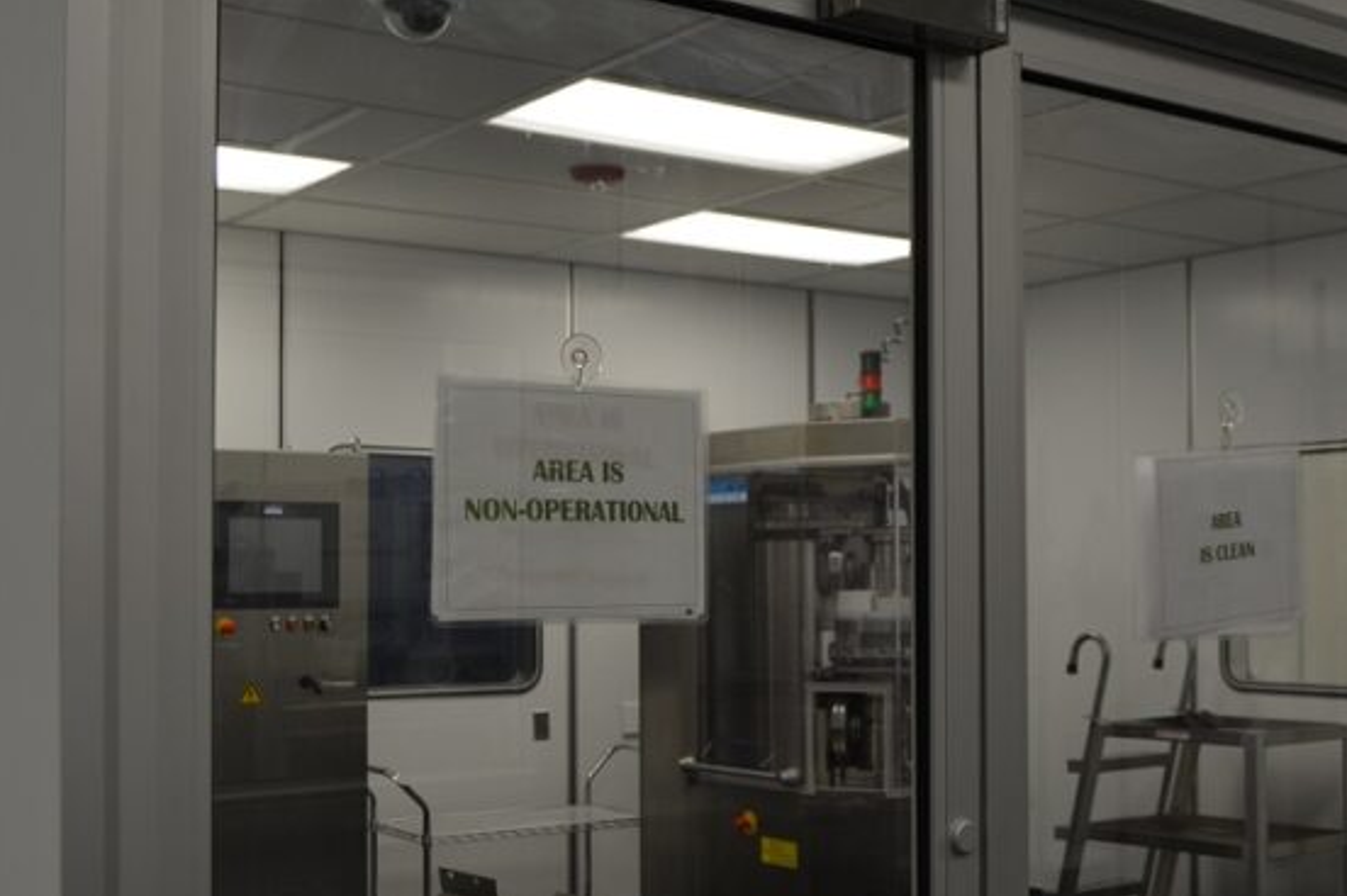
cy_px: 542
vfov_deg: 26.9
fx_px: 1870
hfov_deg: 39.6
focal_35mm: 50
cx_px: 750
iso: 280
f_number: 5.6
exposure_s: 1/125
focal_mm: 24
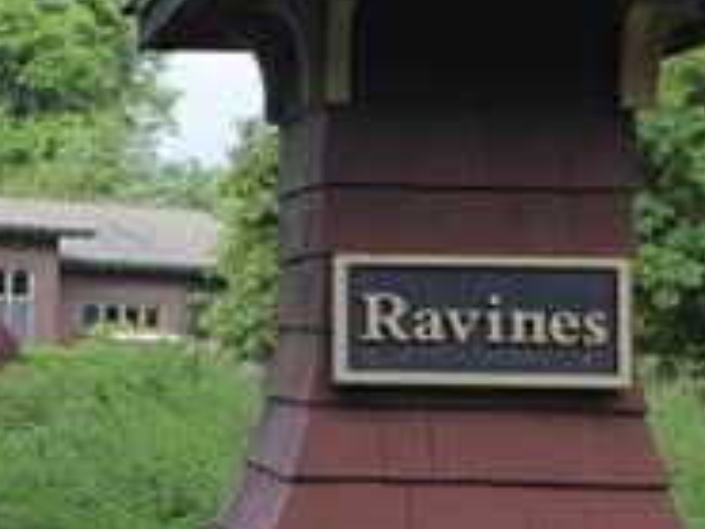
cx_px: -229
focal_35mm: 143
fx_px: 2914
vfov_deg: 10.4
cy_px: 350
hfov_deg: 13.3
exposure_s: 1/160
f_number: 3.8
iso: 160
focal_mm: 7.2
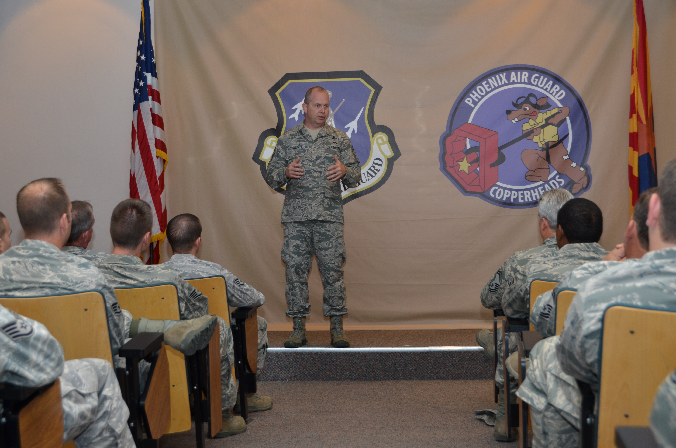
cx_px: 338
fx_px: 1124
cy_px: 224
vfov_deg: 22.5
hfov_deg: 33.5
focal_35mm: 60
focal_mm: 40
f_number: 5.6
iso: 400
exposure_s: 1/60
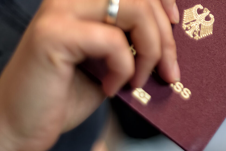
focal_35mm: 123
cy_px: 7
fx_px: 772
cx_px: 245
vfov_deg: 11.1
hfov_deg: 16.2
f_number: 1.8
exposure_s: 1/160
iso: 200
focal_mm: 50
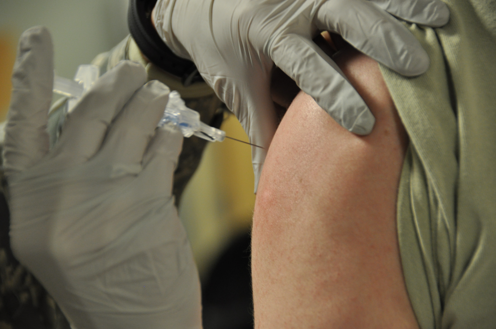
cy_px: 164
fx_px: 2477
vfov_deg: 7.6
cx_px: 248
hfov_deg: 11.4
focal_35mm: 180
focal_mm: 120
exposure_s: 1/25
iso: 800
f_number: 5.3
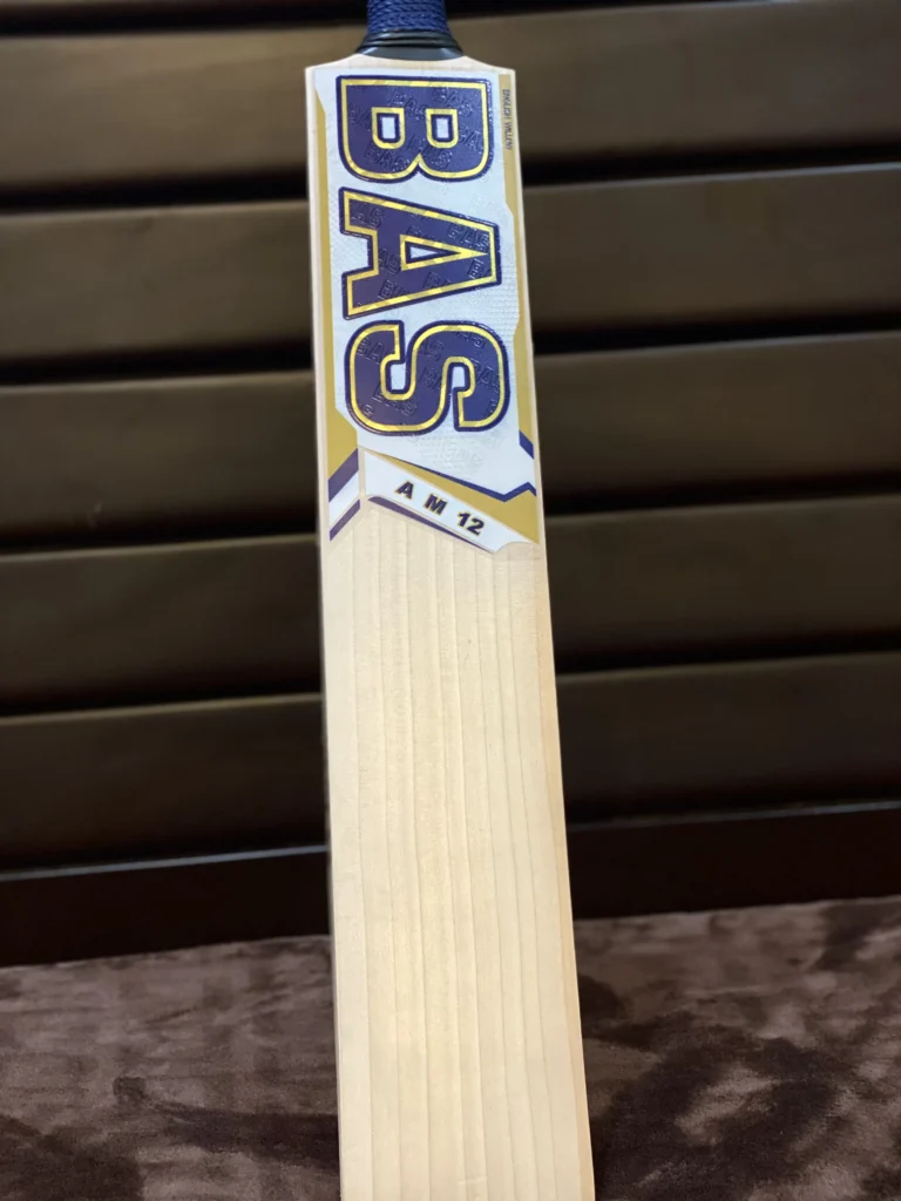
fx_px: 1805
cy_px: 600
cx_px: 450
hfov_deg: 28.0
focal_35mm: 52
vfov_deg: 36.8
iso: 250
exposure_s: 1/33
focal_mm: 6
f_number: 2
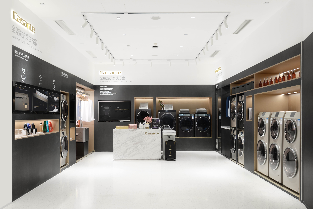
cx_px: 156
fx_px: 252
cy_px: 104
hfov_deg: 63.6
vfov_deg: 45.0
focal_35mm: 29
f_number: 11
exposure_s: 1
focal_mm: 29
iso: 100
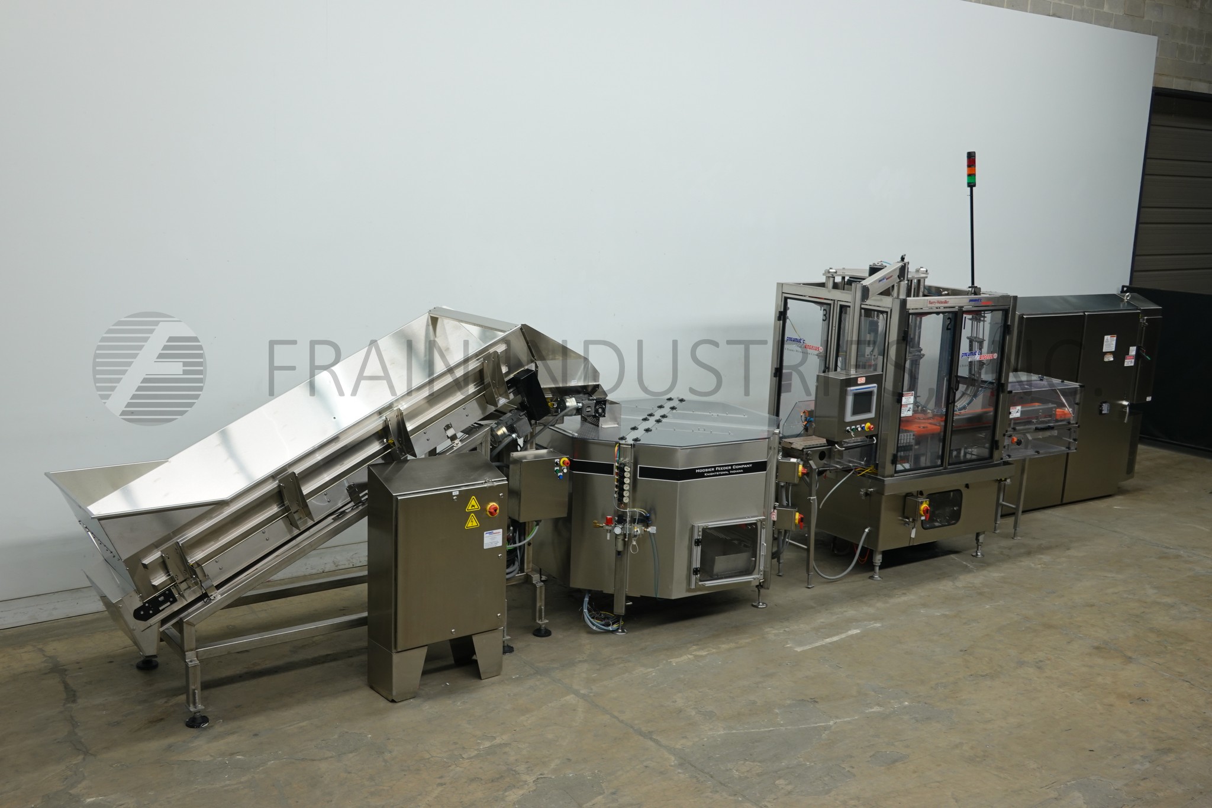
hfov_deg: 53.1
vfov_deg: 36.9
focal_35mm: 36
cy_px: 404
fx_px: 1212
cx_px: 606
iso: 125
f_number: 3.5
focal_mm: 13.29
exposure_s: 1/40
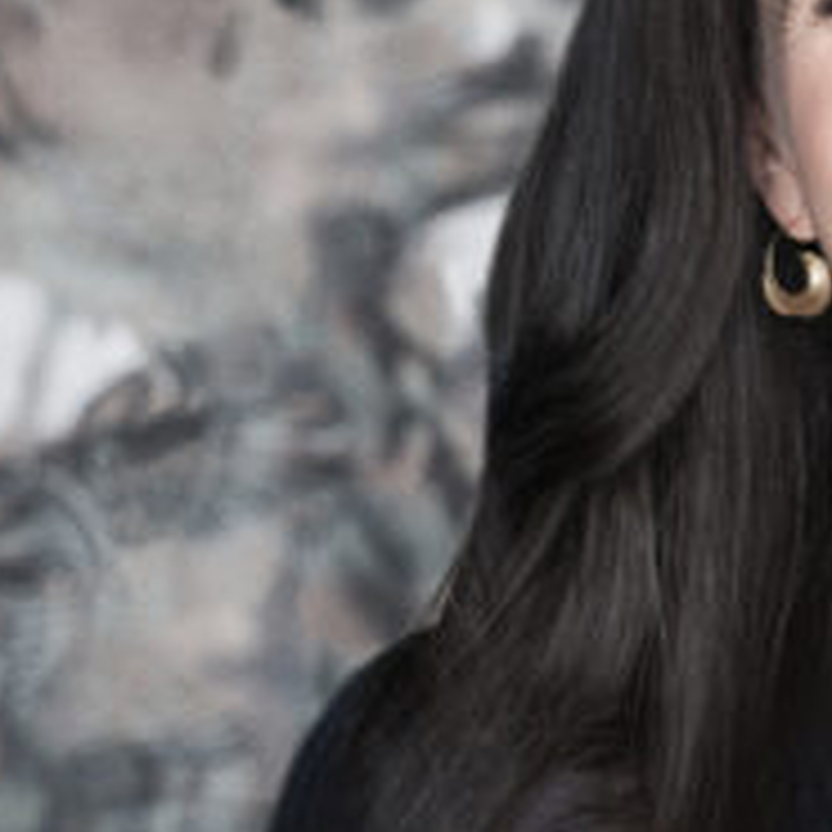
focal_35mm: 250
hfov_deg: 6.9
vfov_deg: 7.0
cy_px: 358
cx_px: 1021
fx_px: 6798
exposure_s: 1/125
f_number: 6.3
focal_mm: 94
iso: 2000
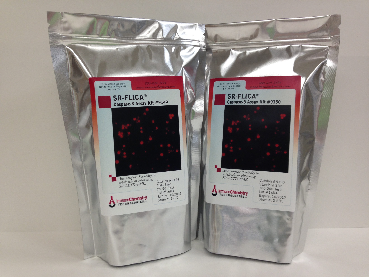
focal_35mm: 33
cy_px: 138
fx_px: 352
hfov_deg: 55.4
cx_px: 184
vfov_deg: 42.9
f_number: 2.4
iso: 50
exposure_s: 1/30
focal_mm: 4.12
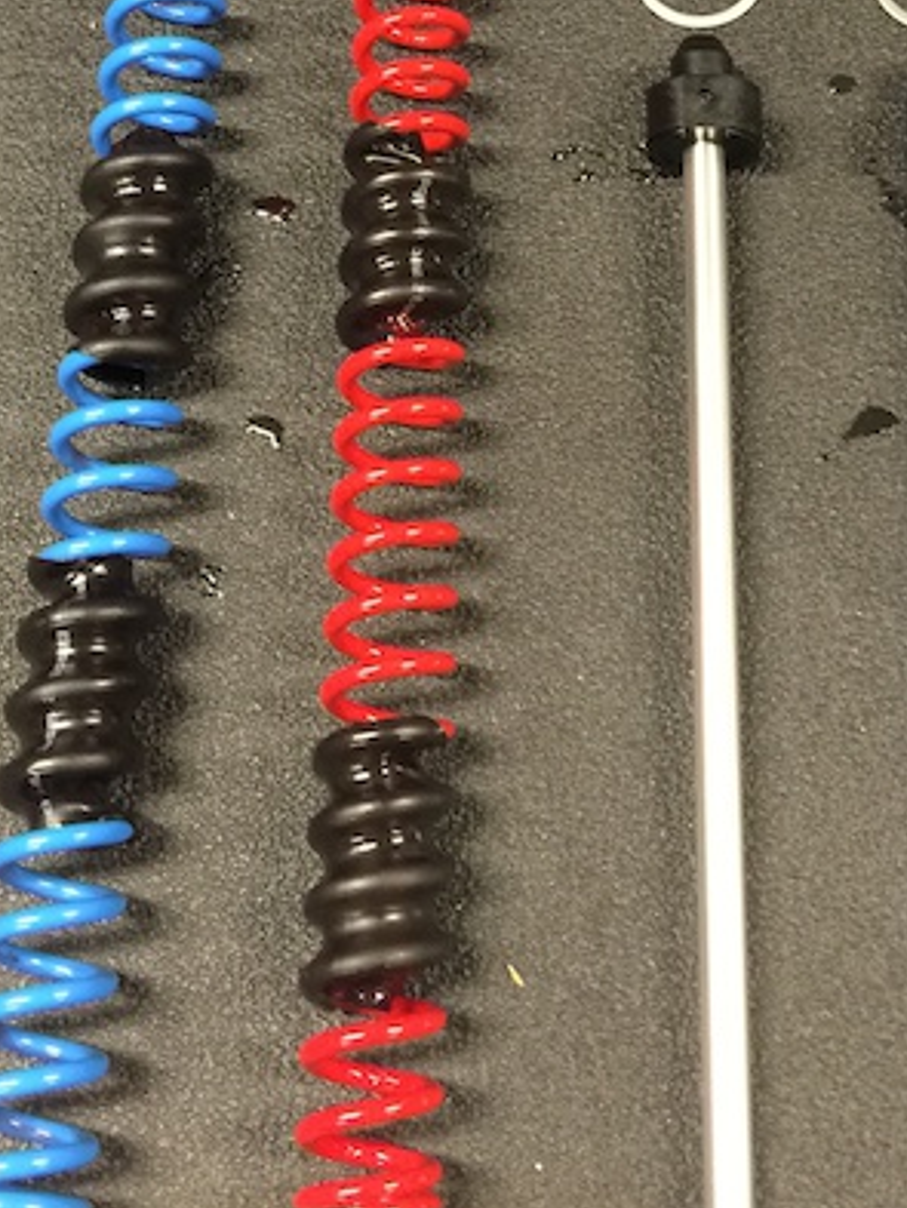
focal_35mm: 59
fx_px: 2060
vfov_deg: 31.6
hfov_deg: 24.7
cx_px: 587
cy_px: 203
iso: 125
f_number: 2.2
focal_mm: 4.15
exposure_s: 1/10
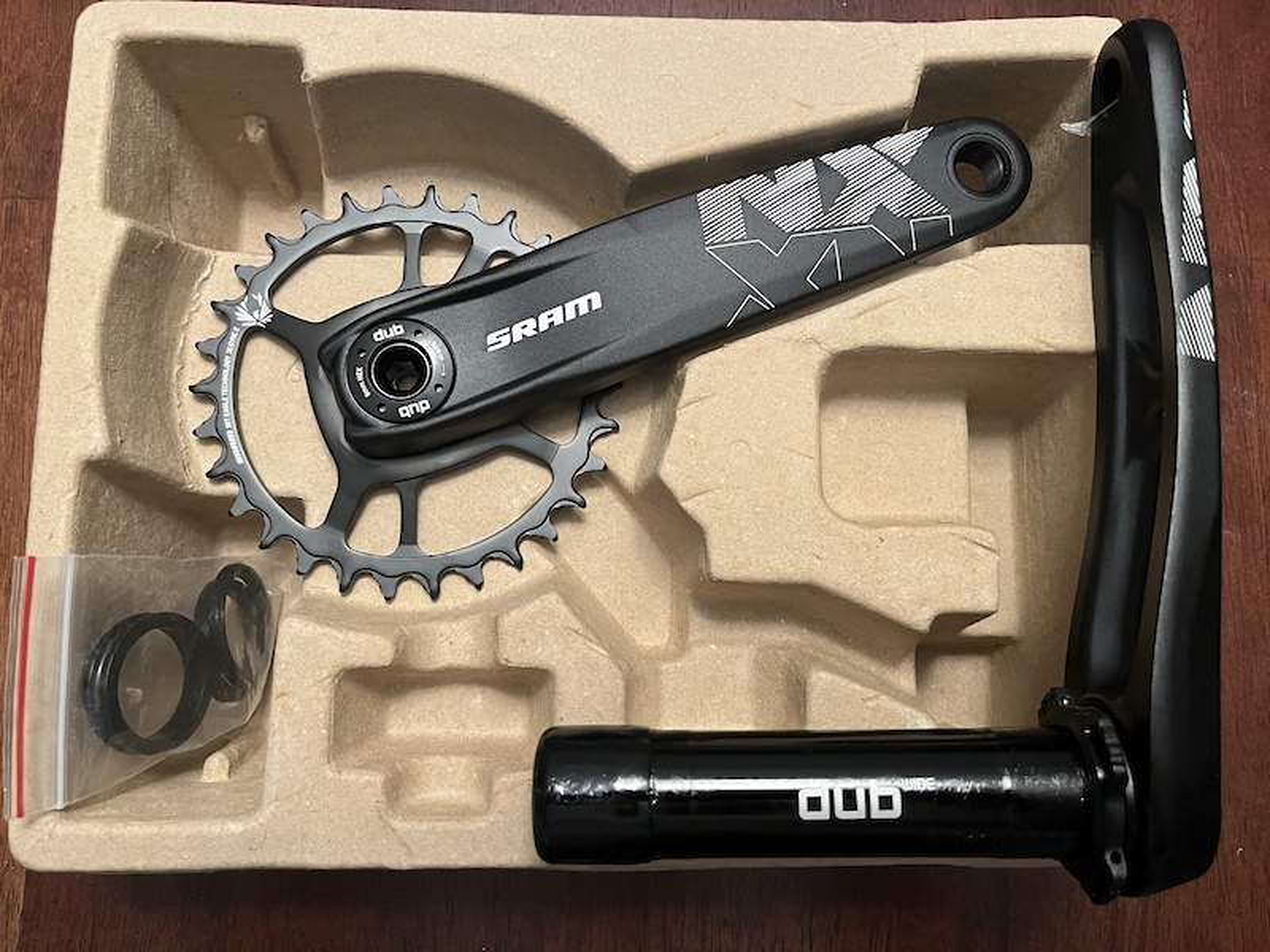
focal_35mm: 26
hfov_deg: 67.3
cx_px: 635
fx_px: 954
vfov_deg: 53.1
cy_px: 476
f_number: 1.6
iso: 400
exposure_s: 1/60
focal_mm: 5.1
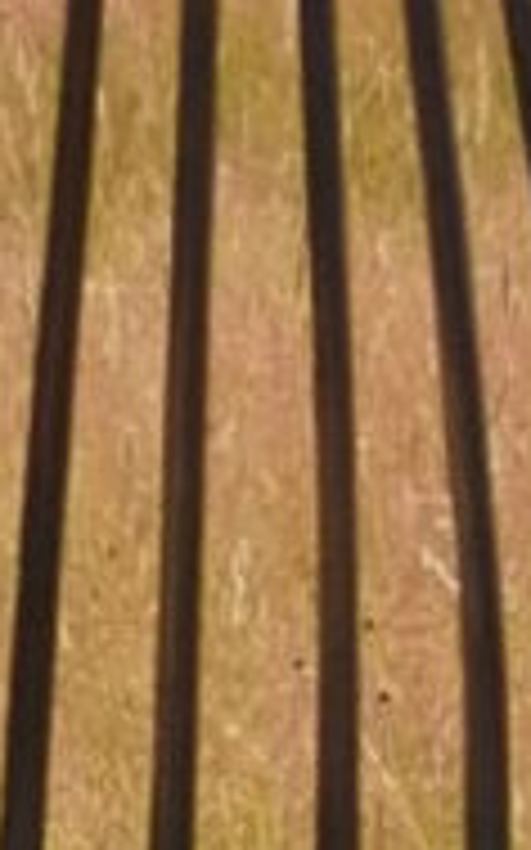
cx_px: -65
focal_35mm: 504
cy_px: 1502
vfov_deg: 4.1
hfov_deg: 2.6
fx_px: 11679
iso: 80
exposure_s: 1/500
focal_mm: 10.7
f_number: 3.9
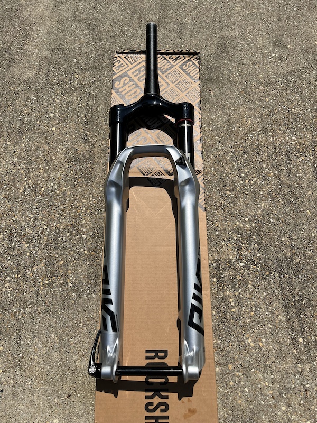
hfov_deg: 53.1
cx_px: 158
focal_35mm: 26
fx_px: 317
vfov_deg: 67.3
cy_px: 212
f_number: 1.6
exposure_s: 1/6173
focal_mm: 5.1
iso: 50
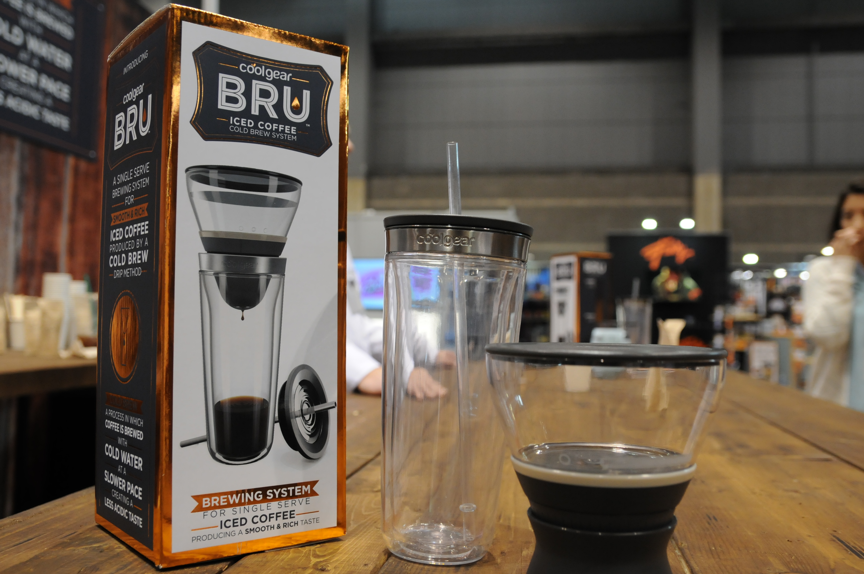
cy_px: 272
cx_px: 431
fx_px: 791
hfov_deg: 57.3
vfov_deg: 39.9
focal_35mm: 33
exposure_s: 1/125
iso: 800
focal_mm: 20
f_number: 3.5
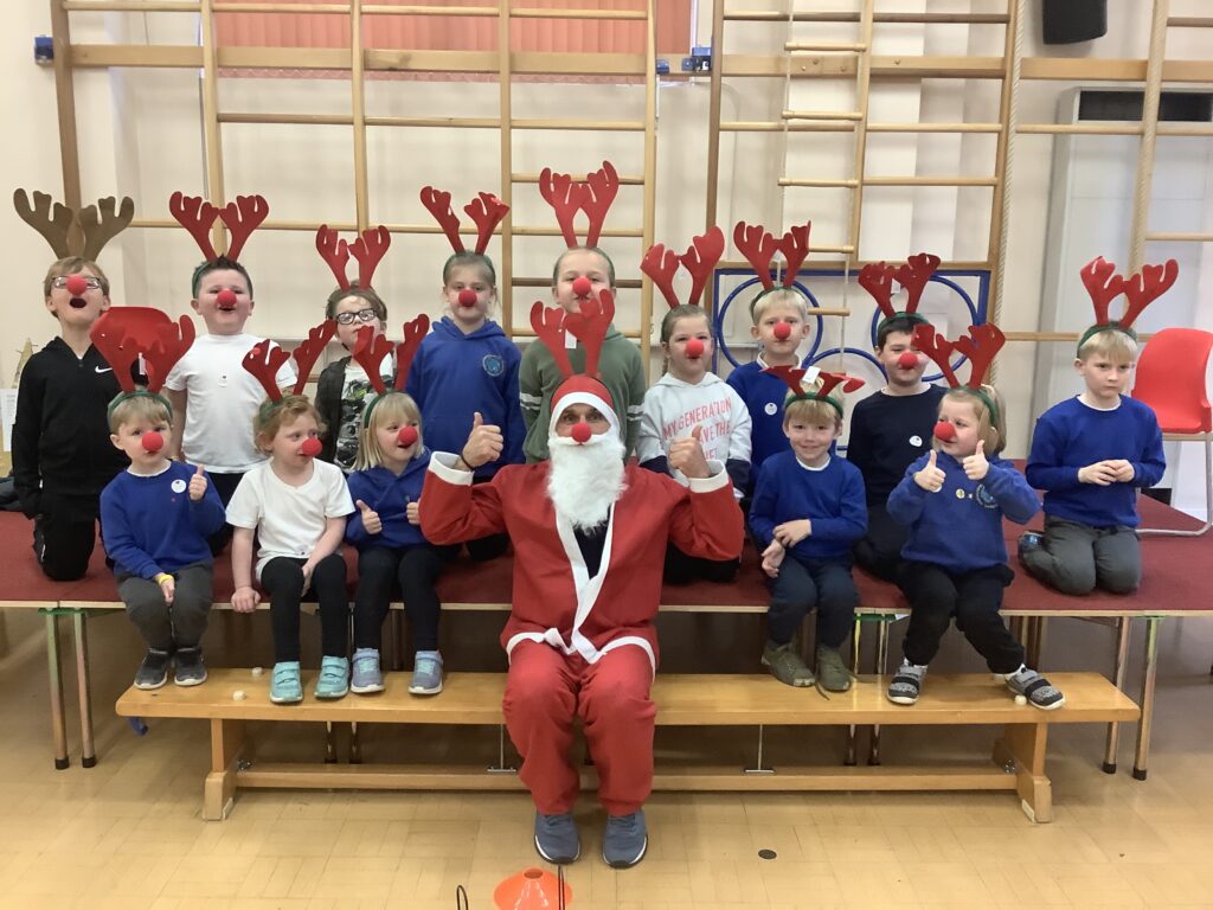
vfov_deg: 45.4
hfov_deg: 58.4
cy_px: 455
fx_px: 1086
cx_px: 606
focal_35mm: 31
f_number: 2.4
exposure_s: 1/50
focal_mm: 3.3
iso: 200
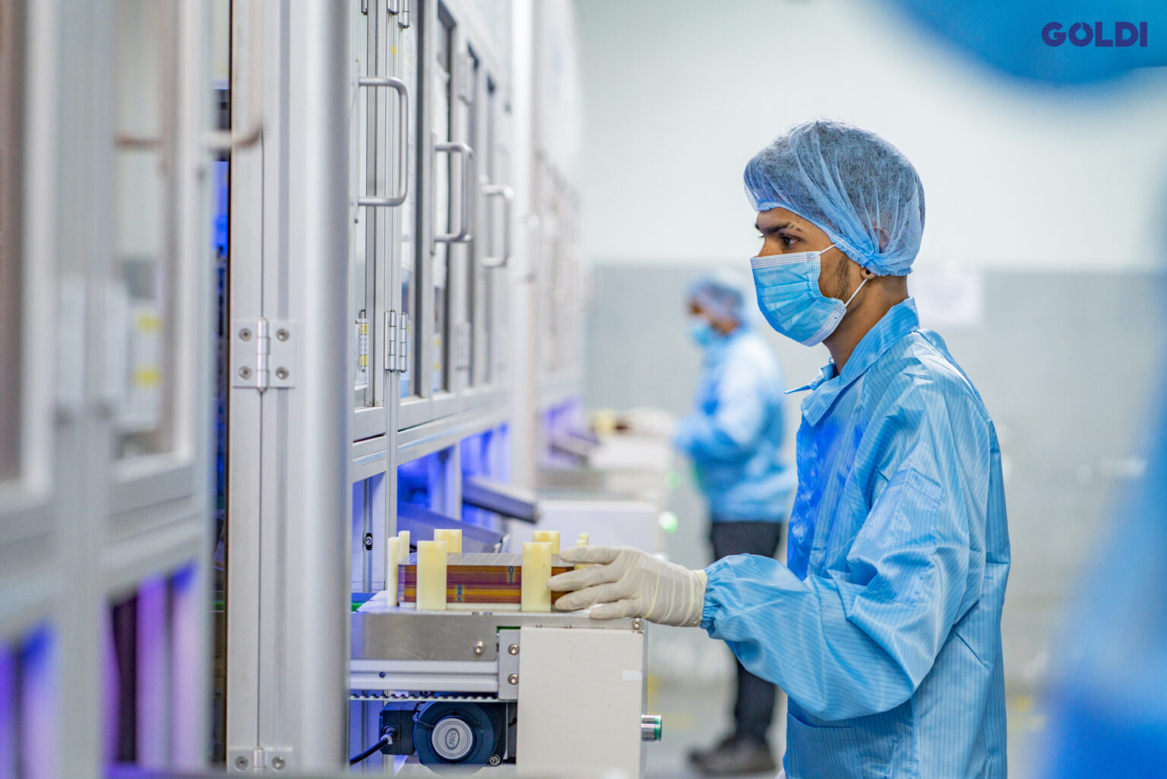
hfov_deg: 23.9
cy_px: 390
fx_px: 2756
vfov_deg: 16.1
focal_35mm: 85
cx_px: 584
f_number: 2.8
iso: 1600
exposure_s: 1/250
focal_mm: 85
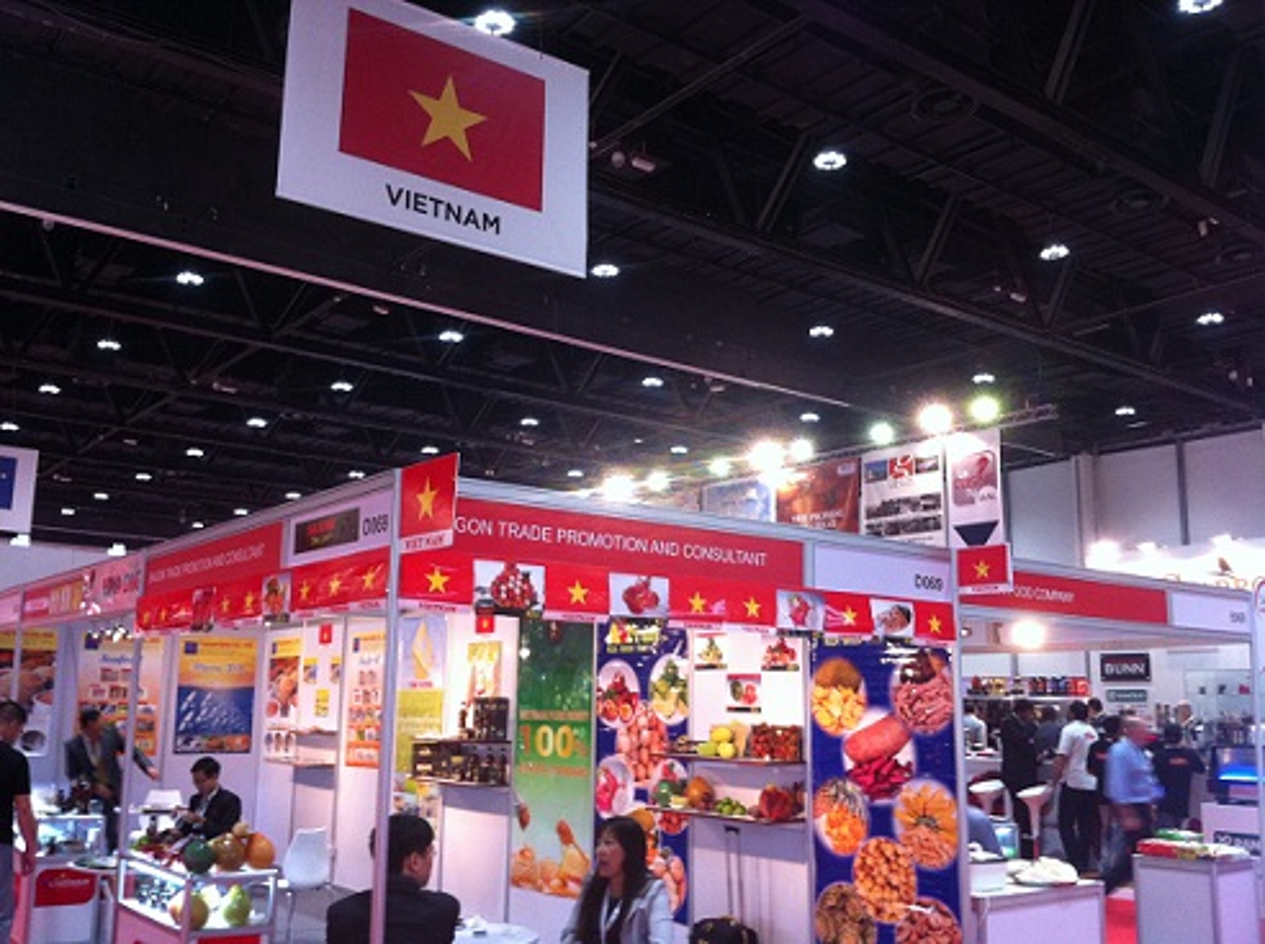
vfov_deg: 40.6
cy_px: 472
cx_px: 632
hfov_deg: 52.7
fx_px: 1277
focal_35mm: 35
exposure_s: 1/15
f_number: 2.8
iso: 125
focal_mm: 3.85
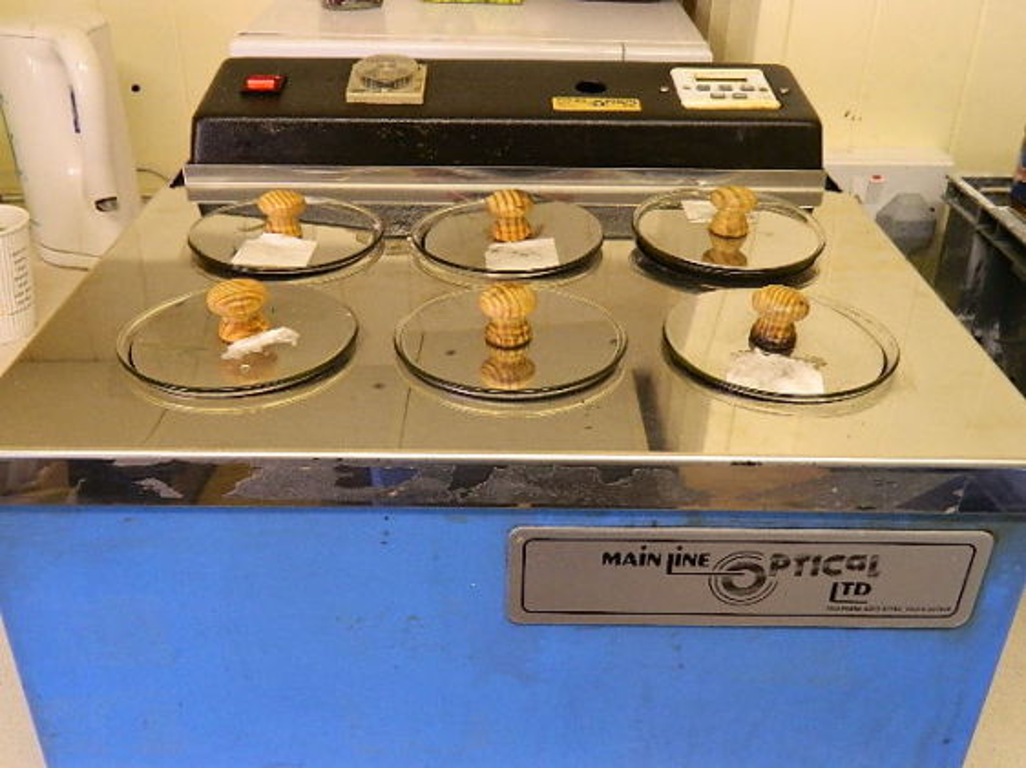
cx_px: 513
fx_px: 1037
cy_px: 384
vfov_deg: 40.7
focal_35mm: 35
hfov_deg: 52.6
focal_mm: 6.2
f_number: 3.3
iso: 400
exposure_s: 1/25
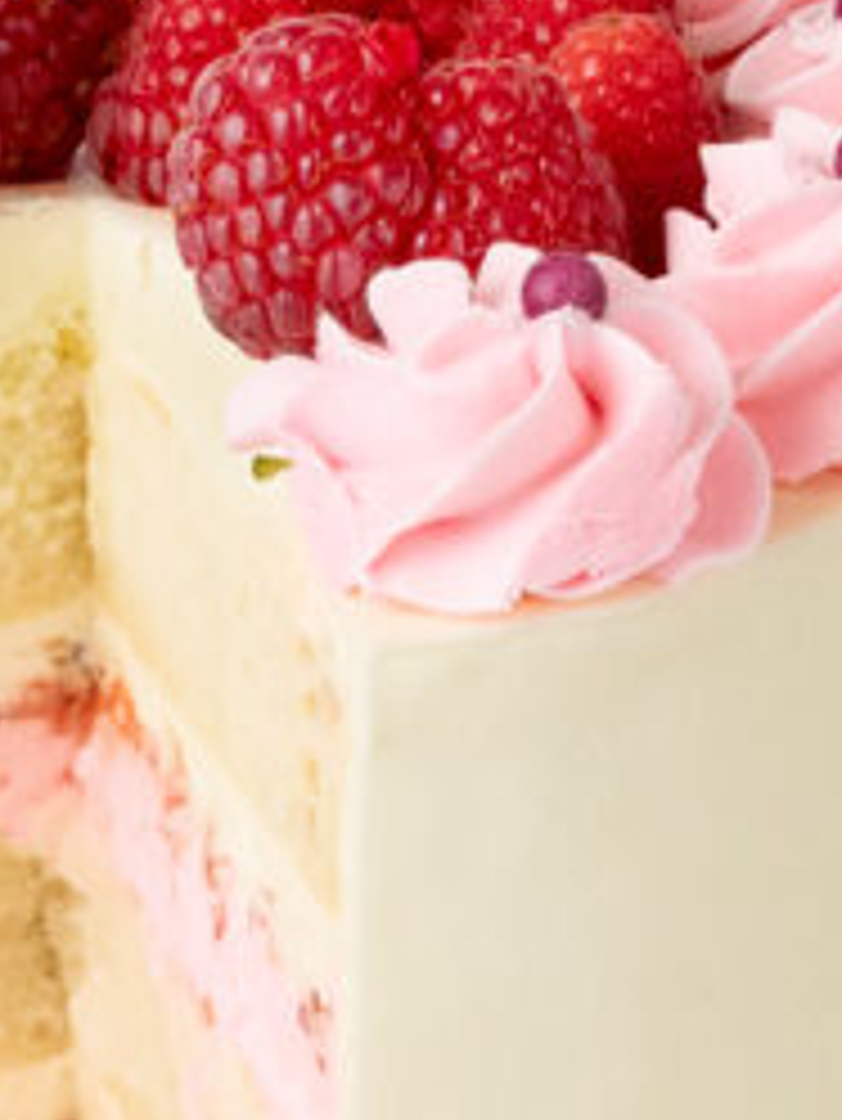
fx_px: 27446
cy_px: 1192
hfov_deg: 1.8
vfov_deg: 2.3
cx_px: 63
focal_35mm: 847
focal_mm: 143
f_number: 13
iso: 800
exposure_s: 1/100
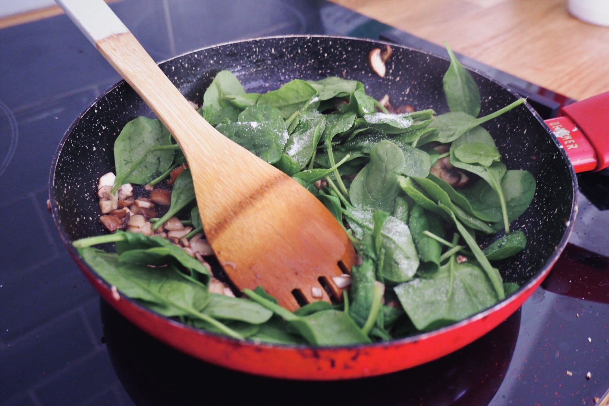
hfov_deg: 61.9
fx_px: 507
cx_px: 304
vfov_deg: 43.6
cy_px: 203
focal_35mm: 30
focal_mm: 20.3
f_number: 4.2
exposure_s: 1/12
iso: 3200
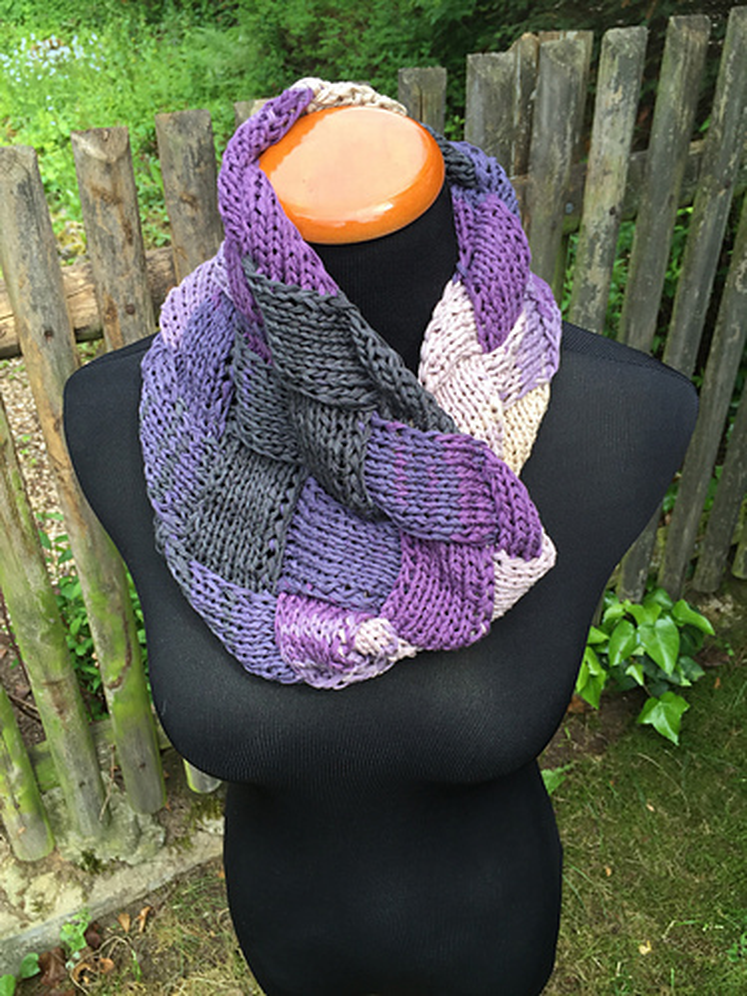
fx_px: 834
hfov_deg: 48.2
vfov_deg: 61.7
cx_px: 374
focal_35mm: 29
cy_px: 498
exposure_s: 1/220
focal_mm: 4.15
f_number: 2.2
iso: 32
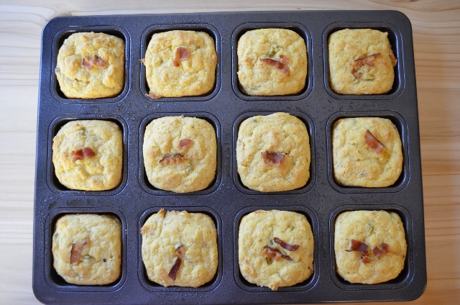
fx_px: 383
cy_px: 152
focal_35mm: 30
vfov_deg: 43.4
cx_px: 230
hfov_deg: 62.0
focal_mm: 20
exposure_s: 1/60
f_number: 3.8
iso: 1600
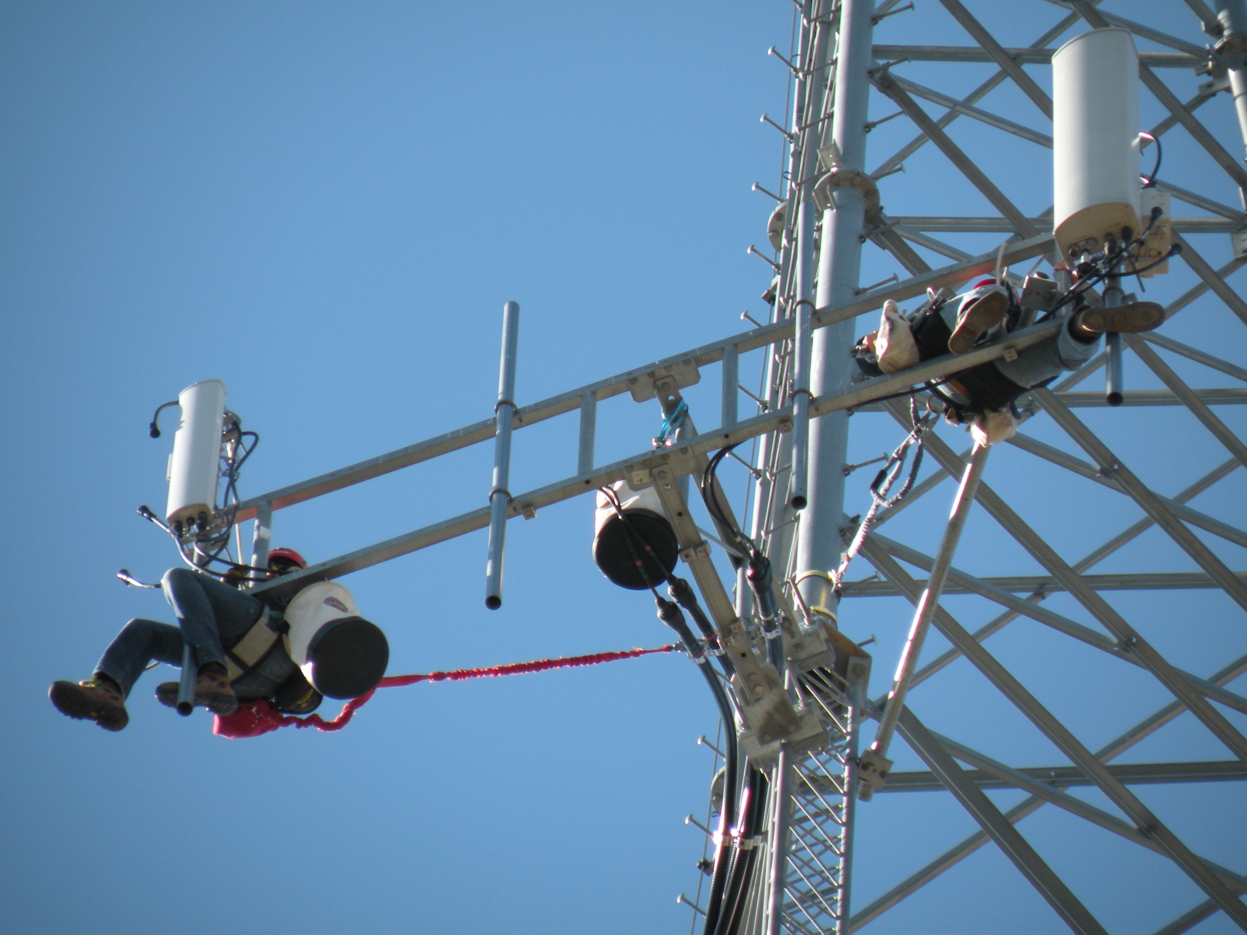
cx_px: 624
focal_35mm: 486
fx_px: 17508
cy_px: 468
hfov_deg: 4.1
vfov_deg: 3.1
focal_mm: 84.2
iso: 64
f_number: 4.5
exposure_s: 1/265
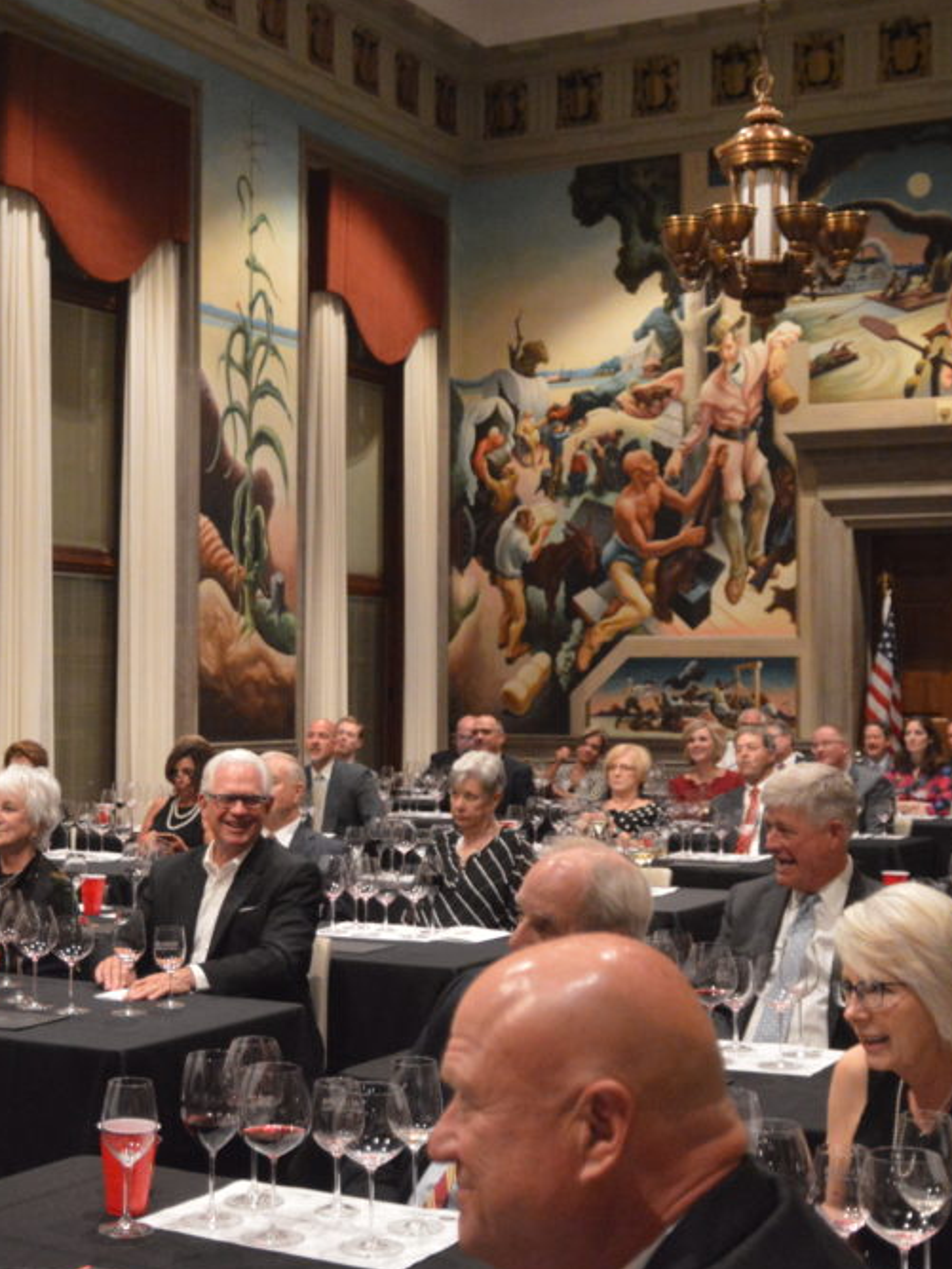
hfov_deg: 27.5
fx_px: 1943
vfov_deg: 36.2
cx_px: 372
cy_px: 635
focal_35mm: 53
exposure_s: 1/100
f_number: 3.5
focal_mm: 24
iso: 3200
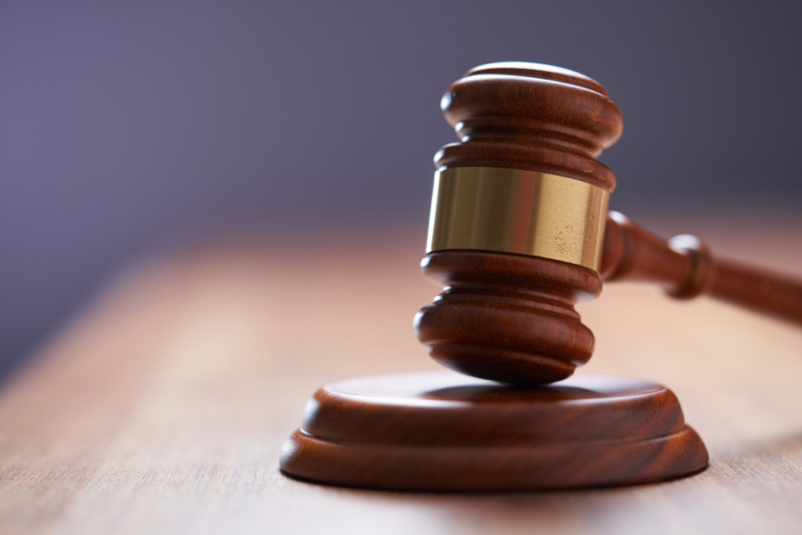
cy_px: 268
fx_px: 2005
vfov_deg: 15.2
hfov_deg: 22.6
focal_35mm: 90
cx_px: 401
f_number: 2.8
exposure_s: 1/6
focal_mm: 90
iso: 100
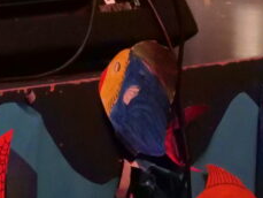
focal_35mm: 576
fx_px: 4379
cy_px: -266
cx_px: 72
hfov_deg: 3.4
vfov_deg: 2.6
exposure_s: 1/25
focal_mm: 44
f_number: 5.6
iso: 3200
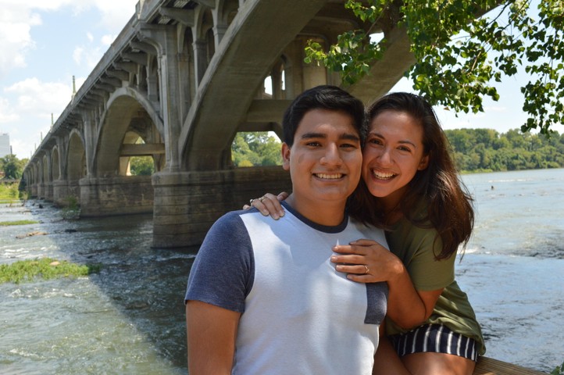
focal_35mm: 36
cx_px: 282
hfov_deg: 53.2
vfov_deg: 36.8
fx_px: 563
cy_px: 188
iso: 800
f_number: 7.1
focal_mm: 24
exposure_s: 1/1000
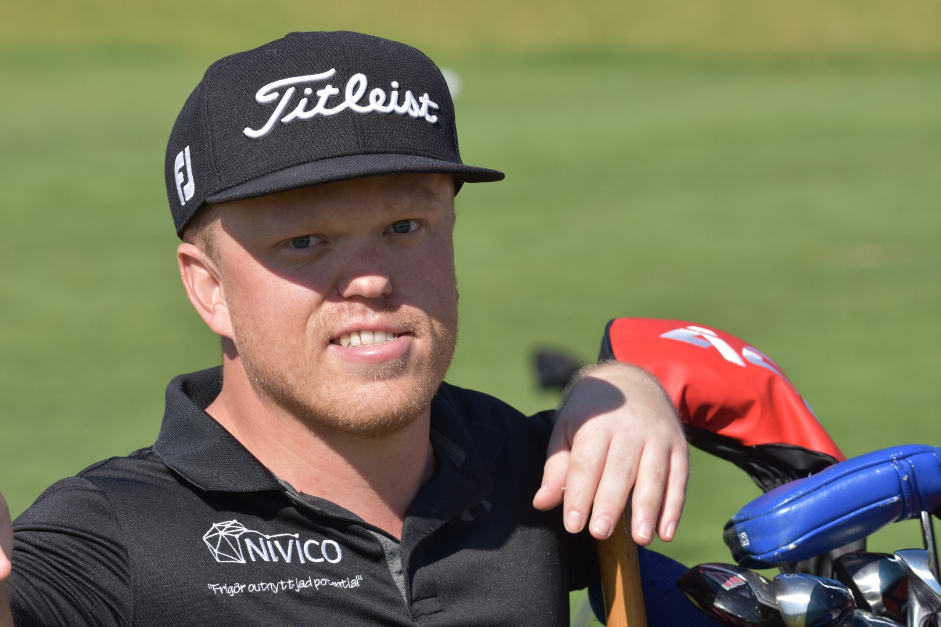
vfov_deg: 4.6
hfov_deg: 6.9
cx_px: 470
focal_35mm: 300
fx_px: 7841
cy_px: 314
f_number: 8
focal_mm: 200
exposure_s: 1/1000
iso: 450
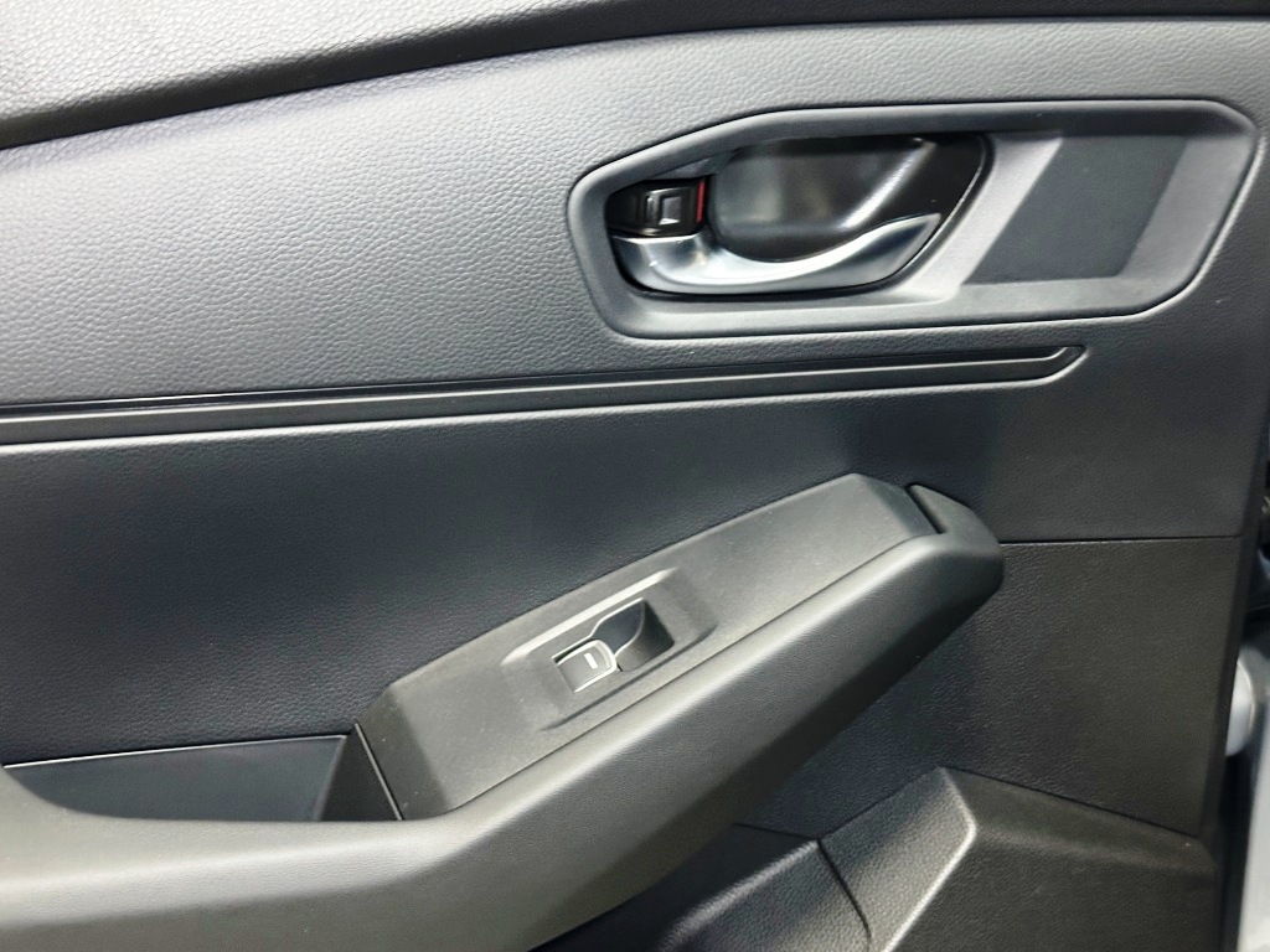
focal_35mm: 48
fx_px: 1761
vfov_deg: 30.3
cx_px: 635
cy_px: 476
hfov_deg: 39.7
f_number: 1.78
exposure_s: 1/30
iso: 640
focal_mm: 6.86
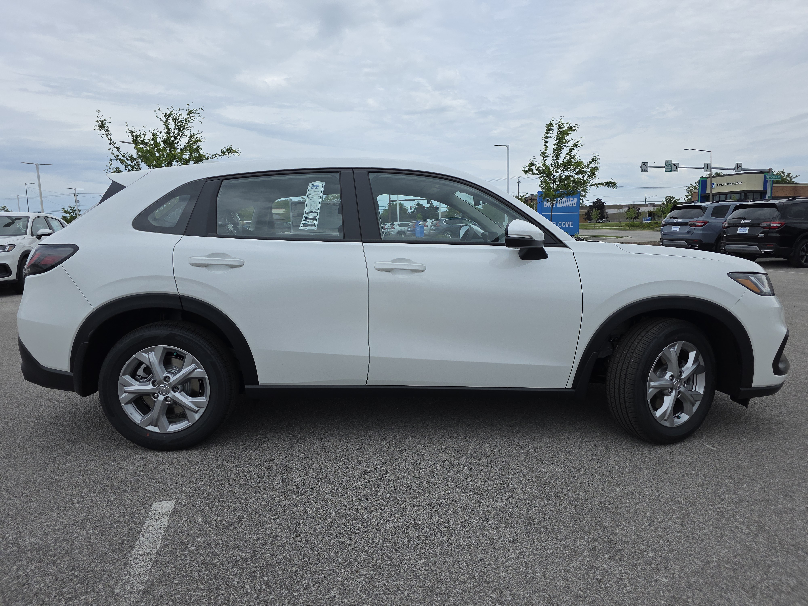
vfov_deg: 58.9
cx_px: 404
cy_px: 303
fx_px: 537
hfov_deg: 73.9
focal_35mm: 23
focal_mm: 6.3
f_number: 1.7
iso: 80
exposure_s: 1/7061
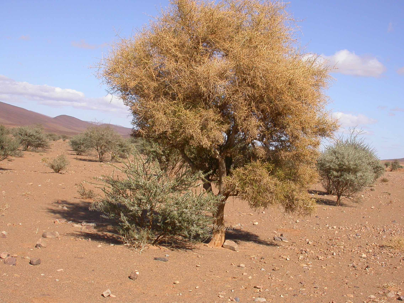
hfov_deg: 37.5
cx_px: 202
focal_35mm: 51
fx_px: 595
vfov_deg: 28.6
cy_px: 152
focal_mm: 10.7
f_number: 7.4
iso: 100
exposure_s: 1/403
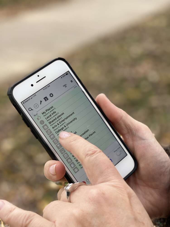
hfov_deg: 28.0
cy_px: 114
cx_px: 85
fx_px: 340
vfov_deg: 36.8
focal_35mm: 52
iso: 20
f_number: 2
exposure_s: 1/141
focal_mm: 6
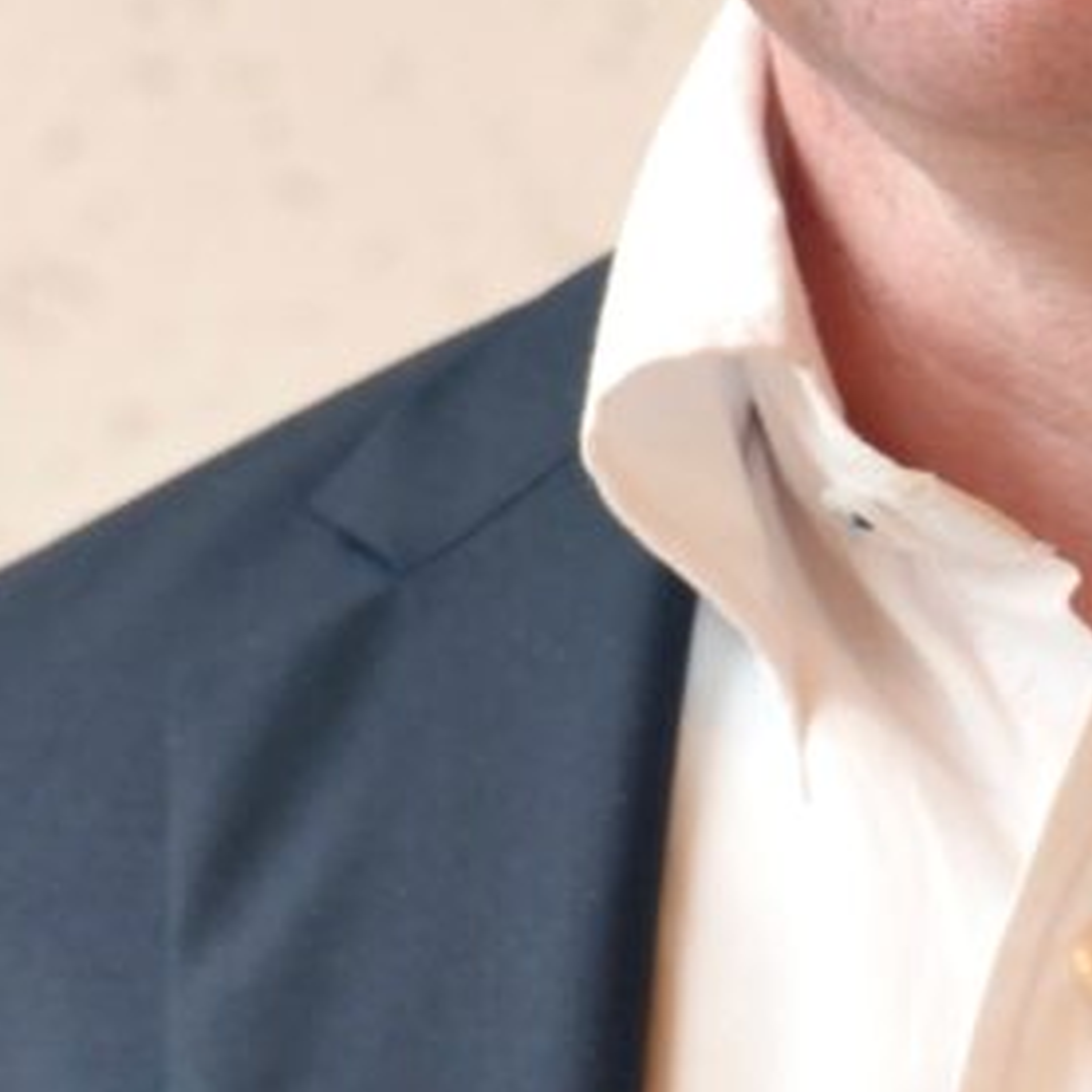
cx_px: 1122
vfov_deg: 3.0
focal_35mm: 584
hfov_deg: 3.0
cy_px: -725
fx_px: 20843
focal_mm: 67.72
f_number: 4
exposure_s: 1/30
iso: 200
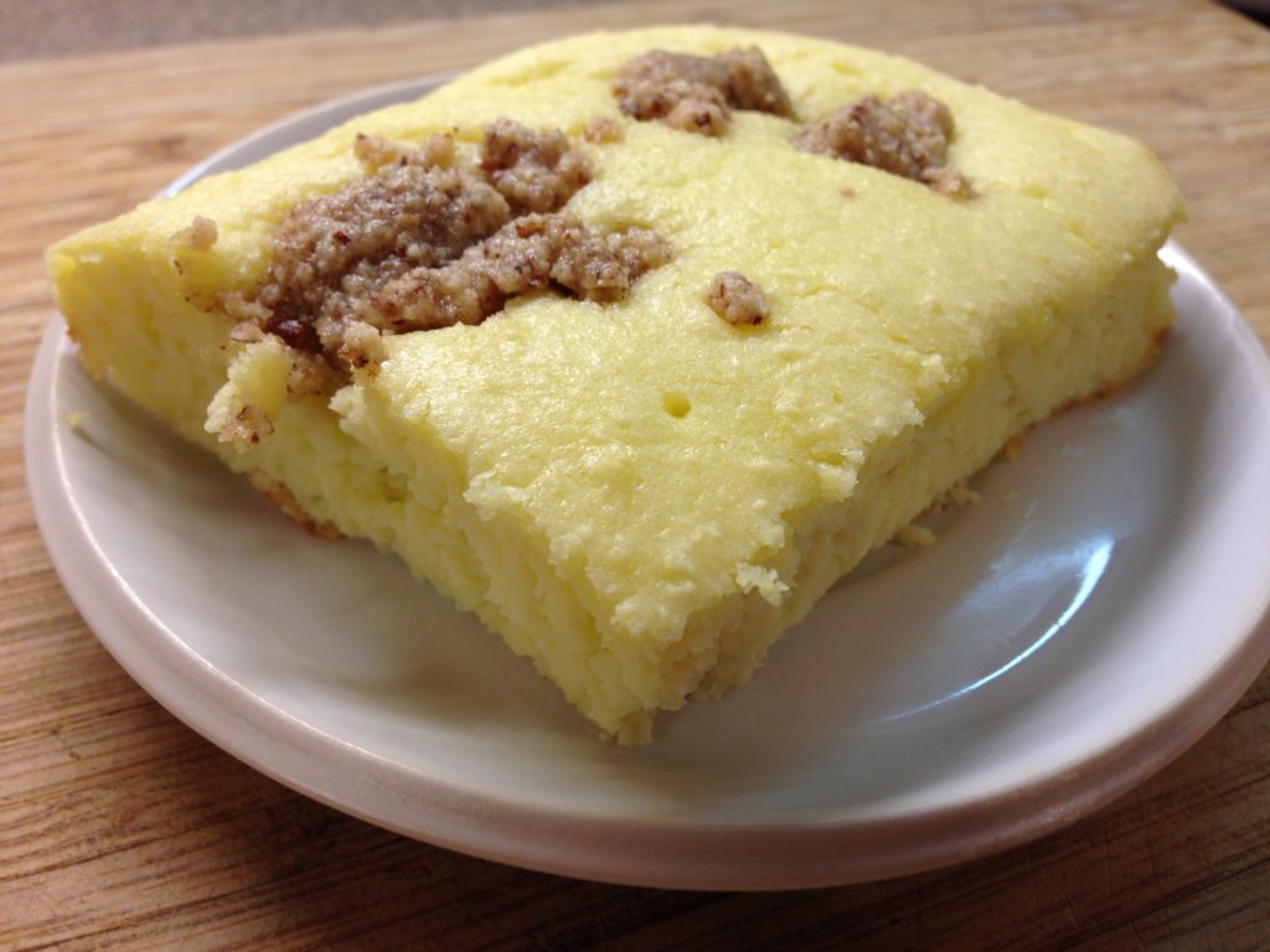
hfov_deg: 55.4
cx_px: 635
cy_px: 476
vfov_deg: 42.9
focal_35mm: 33
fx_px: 1211
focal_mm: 4.12
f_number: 2.4
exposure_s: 1/24
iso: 50
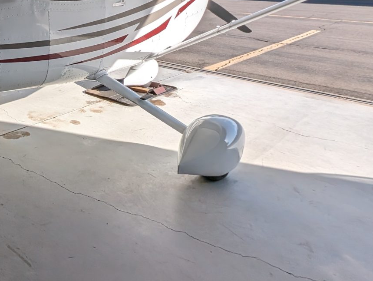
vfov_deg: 41.3
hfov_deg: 43.0
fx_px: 335
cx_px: -52
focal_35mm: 31
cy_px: 19
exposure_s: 1/1295
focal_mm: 1.95
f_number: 2.2
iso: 45
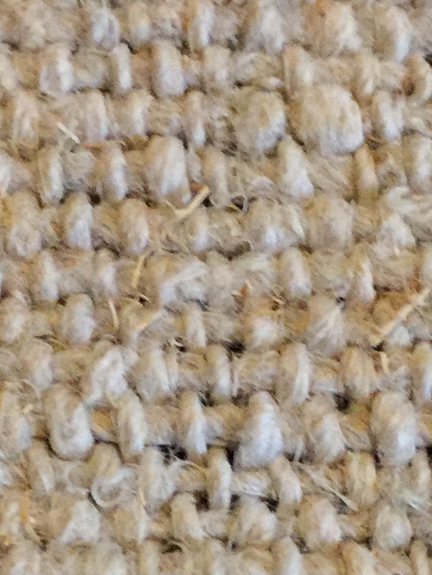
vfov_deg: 18.6
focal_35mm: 104
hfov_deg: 14.2
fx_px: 1730
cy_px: 517
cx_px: 263
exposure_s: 1/15
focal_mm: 4.15
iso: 400
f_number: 2.2
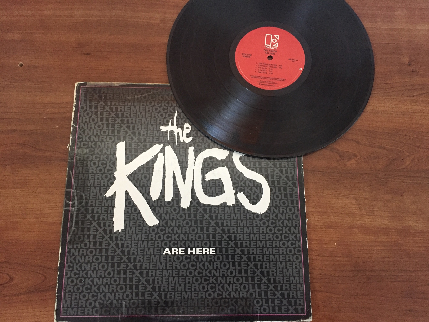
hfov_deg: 61.7
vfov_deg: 48.2
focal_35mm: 29
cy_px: 161
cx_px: 214
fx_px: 359
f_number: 2.2
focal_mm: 4.15
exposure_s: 1/15
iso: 250
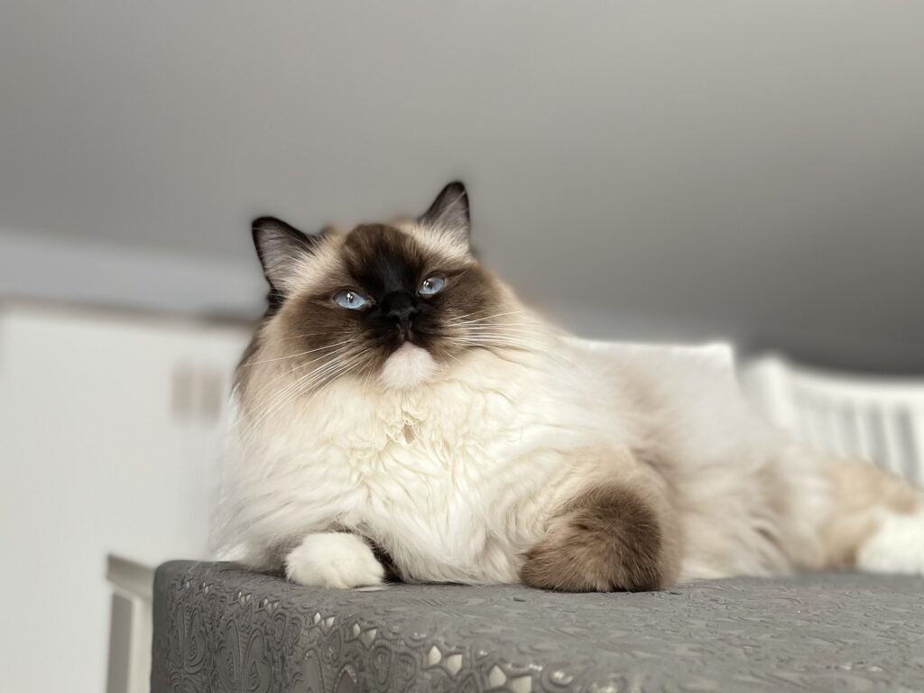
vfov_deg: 53.1
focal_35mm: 26
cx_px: 462
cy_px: 346
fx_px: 694
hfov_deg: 67.3
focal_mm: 4.2
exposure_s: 1/60
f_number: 1.6
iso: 250
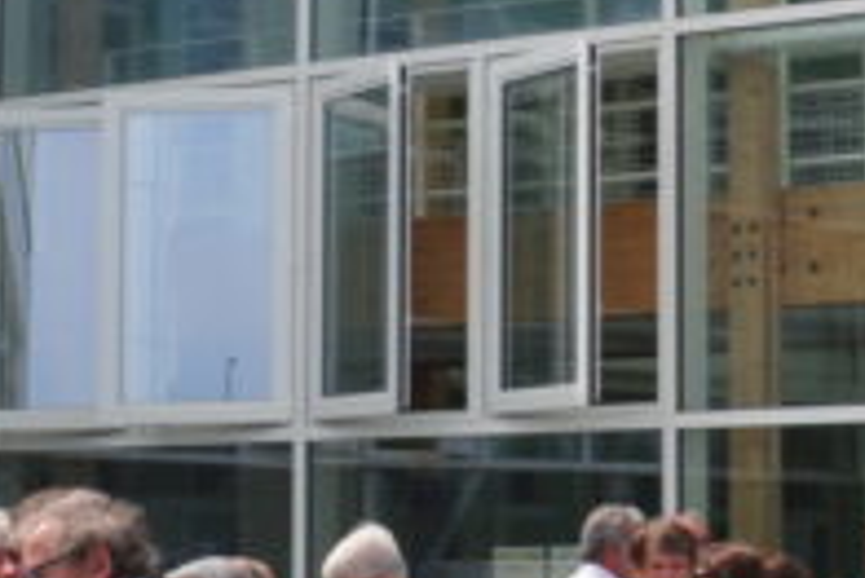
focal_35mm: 146
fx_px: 3511
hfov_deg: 13.9
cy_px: 168
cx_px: 816
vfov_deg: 9.4
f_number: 11
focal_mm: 28
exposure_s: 1/250
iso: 200
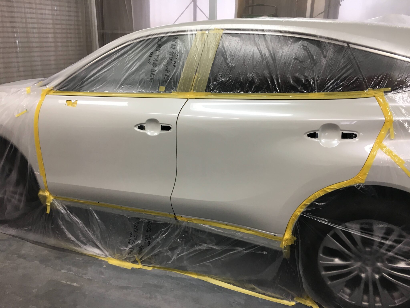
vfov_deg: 48.2
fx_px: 343
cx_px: 205
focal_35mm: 29
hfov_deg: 61.7
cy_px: 154
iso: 25
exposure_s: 1/30
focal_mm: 4.15
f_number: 2.2
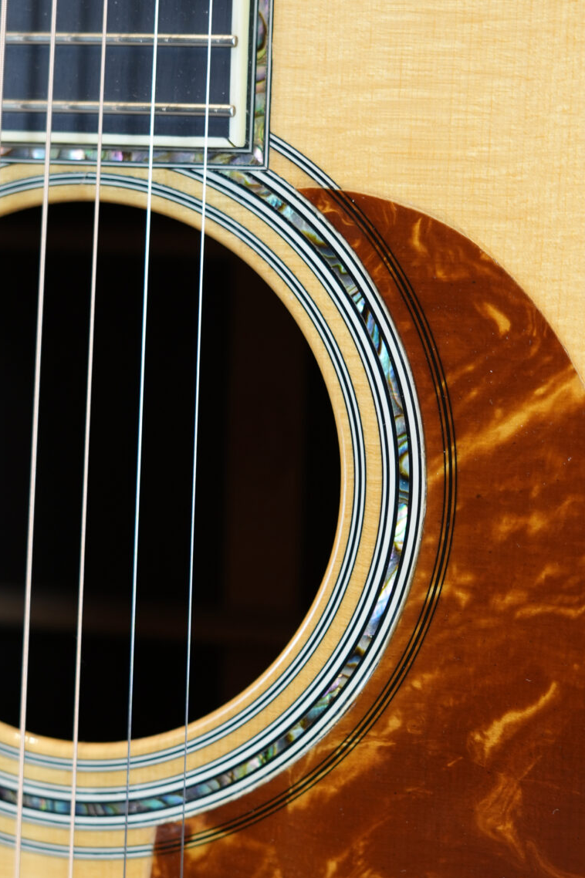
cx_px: 389
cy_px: 635
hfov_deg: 15.2
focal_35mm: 90
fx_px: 2195
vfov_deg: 22.5
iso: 320
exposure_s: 1/40
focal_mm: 50
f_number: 3.2
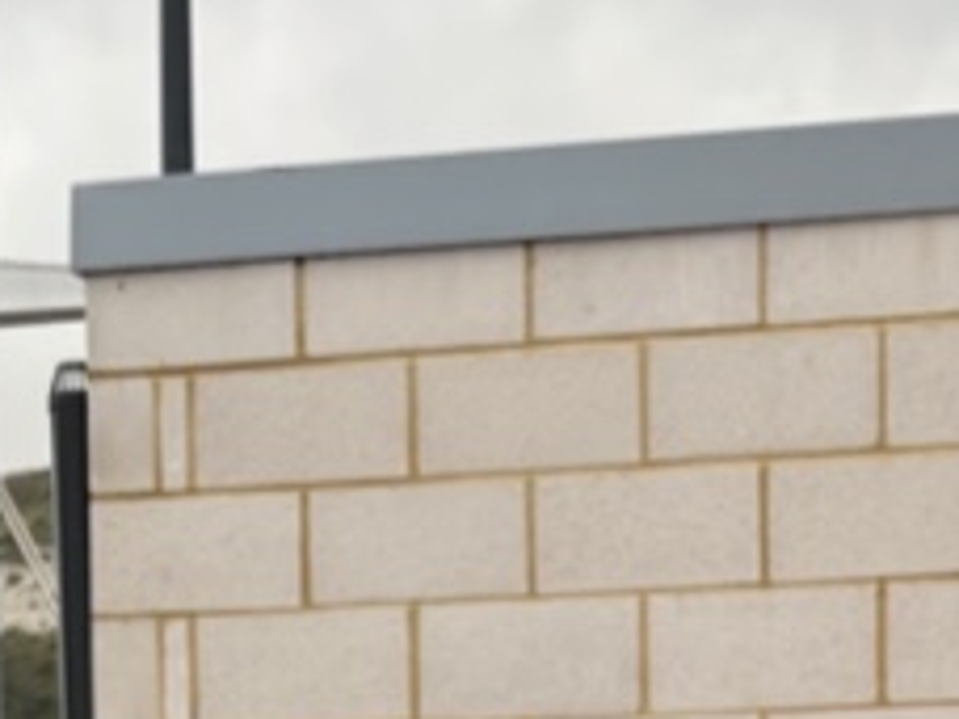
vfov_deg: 9.4
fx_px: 4045
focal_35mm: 146
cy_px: 1501
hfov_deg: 13.5
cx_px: 690
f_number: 1.6
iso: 32
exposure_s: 1/126
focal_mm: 5.1
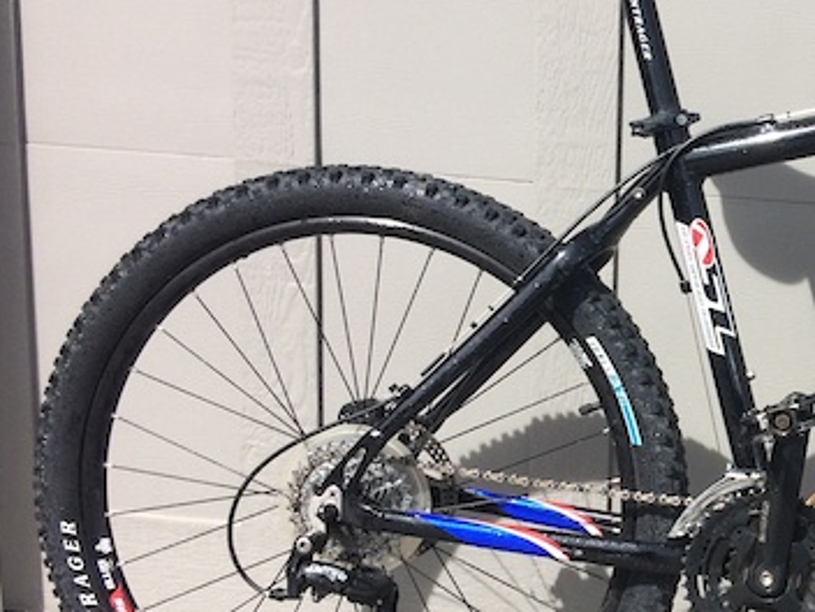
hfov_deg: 27.2
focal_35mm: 66
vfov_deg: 22.2
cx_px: 875
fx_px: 1554
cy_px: 385
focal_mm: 4.15
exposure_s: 1/1580
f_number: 2.2
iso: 32
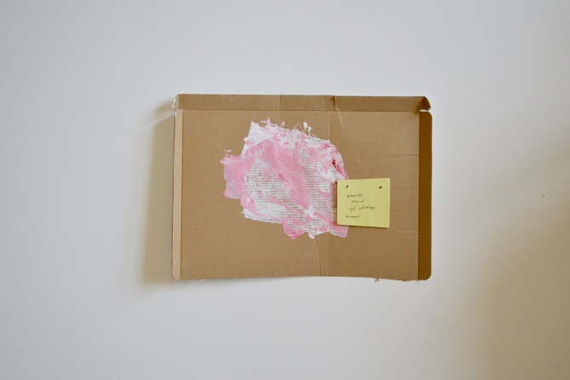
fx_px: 760
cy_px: 190
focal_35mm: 48
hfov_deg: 41.1
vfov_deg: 28.0
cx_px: 285
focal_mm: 32
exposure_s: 1/60
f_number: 4.8
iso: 400
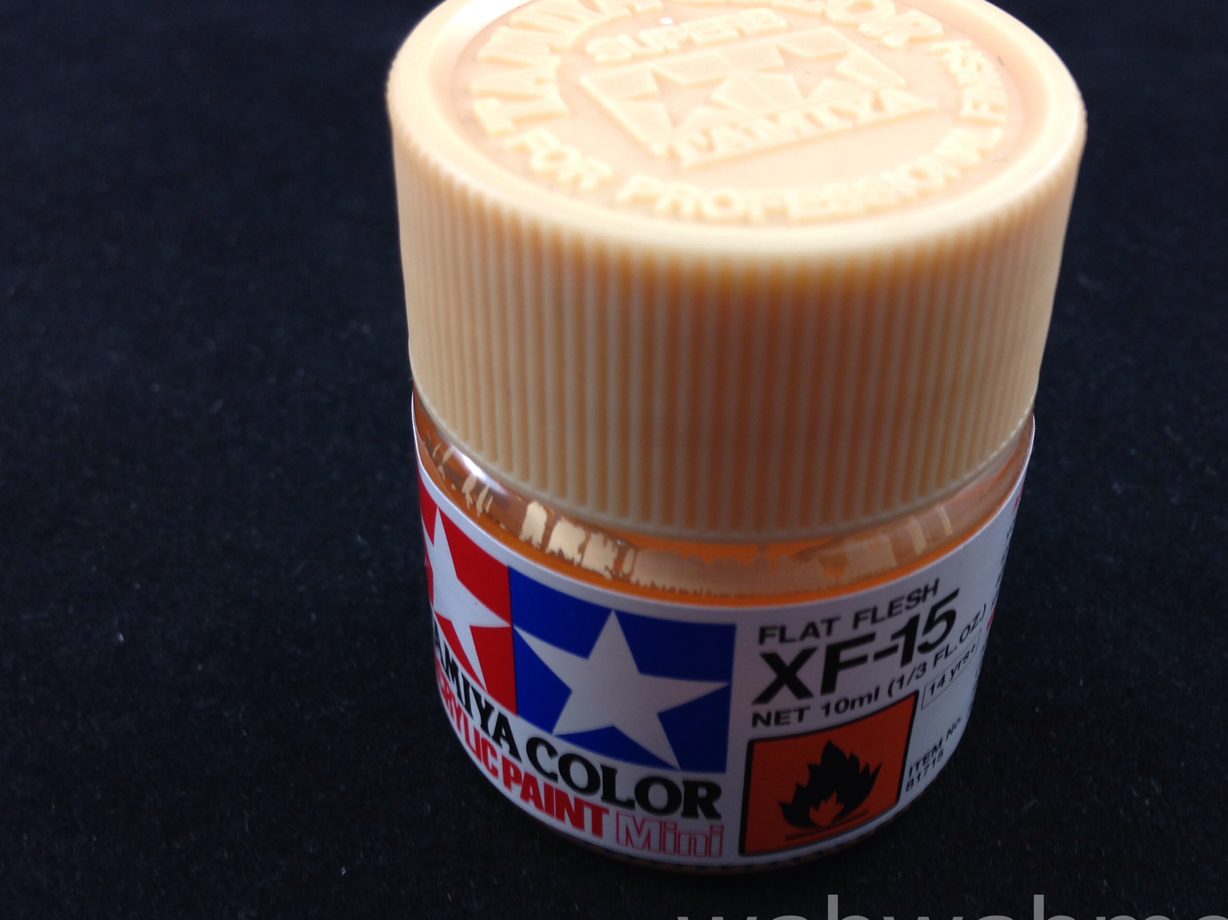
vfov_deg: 34.3
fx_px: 1490
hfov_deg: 44.6
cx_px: 736
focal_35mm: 42
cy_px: 420
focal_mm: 4.13
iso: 50
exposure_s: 1/20
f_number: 2.4
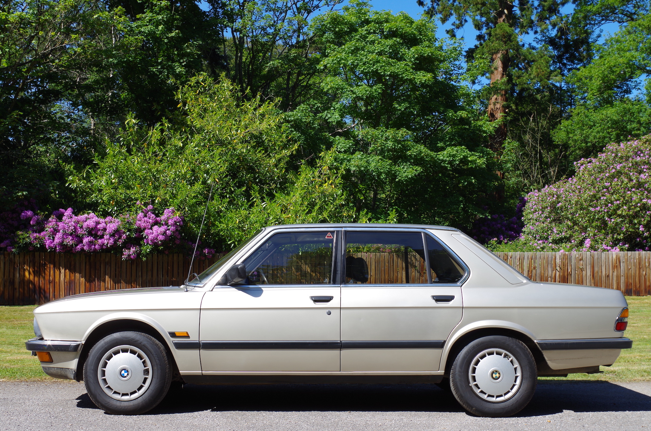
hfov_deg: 46.5
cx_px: 326
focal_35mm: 42
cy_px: 216
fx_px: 758
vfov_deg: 31.8
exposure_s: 1/60
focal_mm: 28.13
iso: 100
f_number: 11
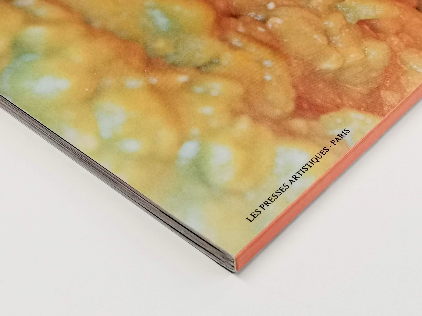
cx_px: 211
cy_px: 158
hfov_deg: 24.1
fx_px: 987
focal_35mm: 81
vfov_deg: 18.2
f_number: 1.8
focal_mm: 5.58
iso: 400
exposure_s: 1/100
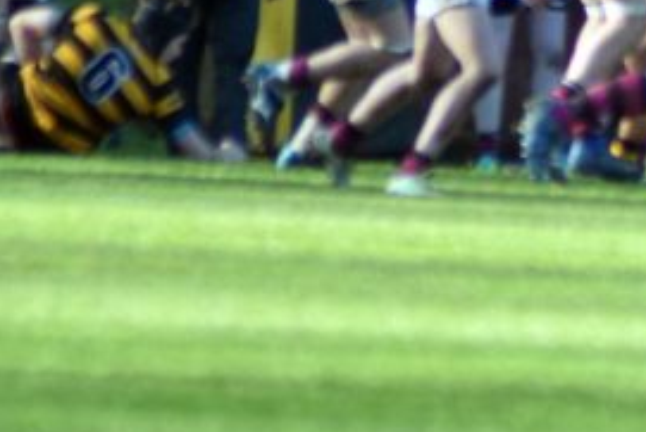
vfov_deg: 1.2
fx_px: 21400
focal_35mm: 1192
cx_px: 834
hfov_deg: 1.7
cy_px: -16
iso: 800
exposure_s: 1/800
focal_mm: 210
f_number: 4.8
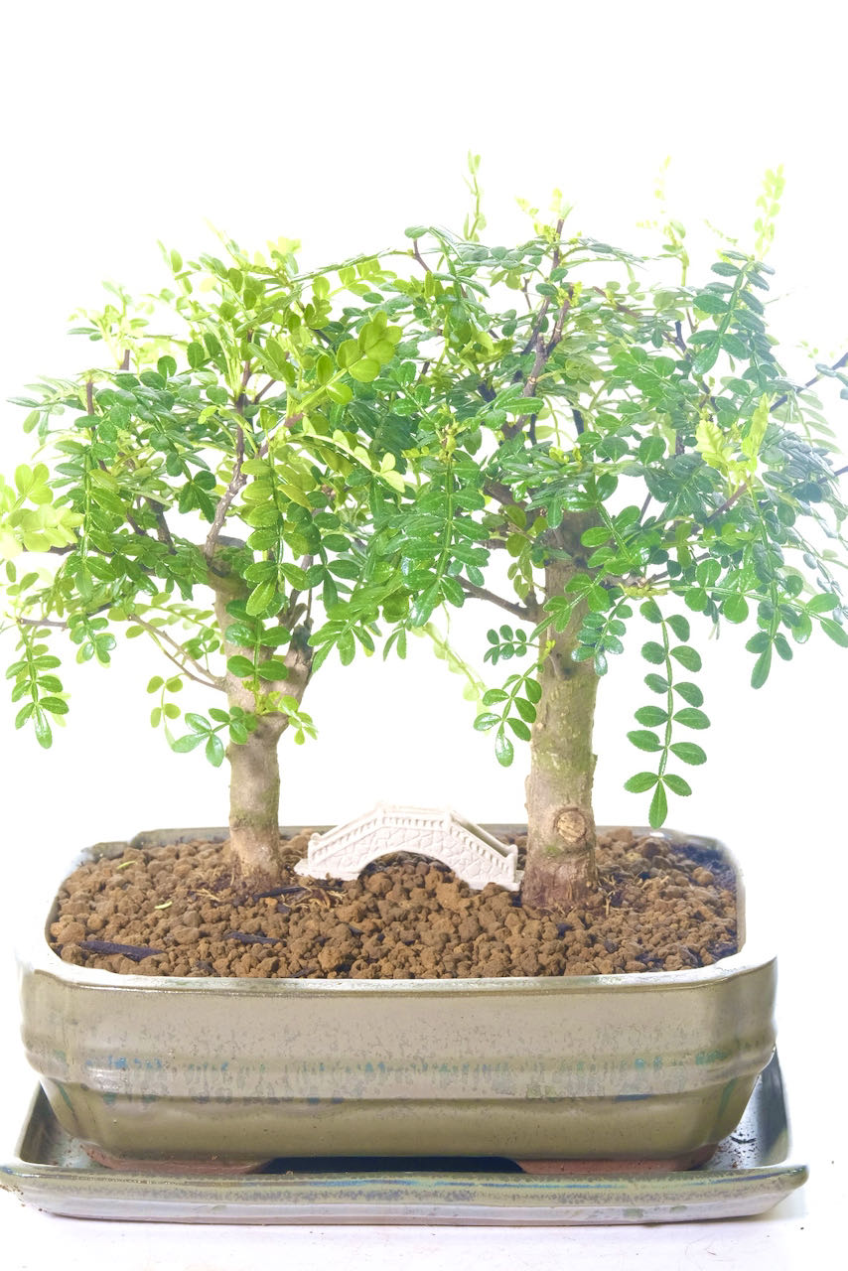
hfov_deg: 11.2
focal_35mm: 123
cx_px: 424
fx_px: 4343
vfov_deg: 16.6
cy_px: 636
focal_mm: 81.9
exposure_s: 1/13
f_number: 13
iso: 2000
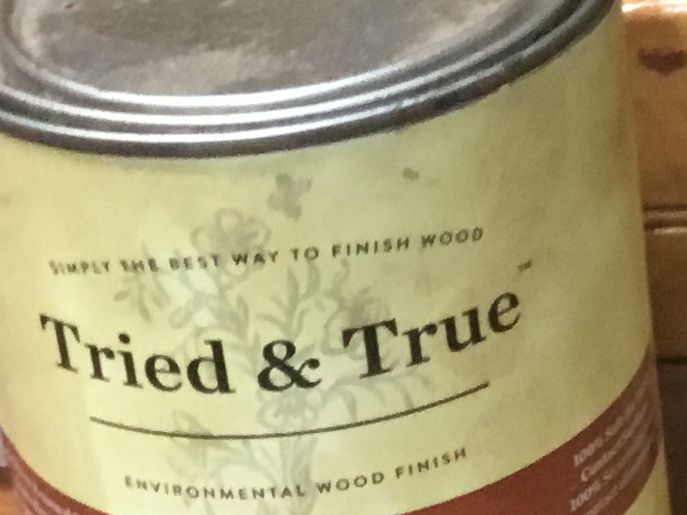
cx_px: 923
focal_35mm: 142
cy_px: -7
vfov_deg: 10.3
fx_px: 2817
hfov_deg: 13.4
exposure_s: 1/30
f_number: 2.4
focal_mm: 3.3
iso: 125
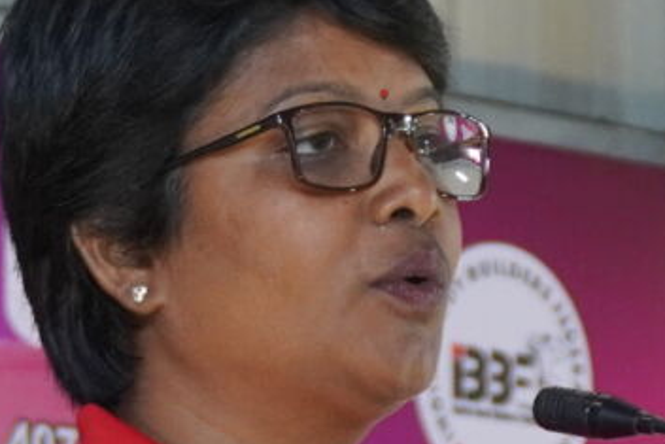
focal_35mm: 371
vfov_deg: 3.6
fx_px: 6856
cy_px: 1244
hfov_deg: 5.6
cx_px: 406
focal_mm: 34
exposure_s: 1/160
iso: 800
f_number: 5
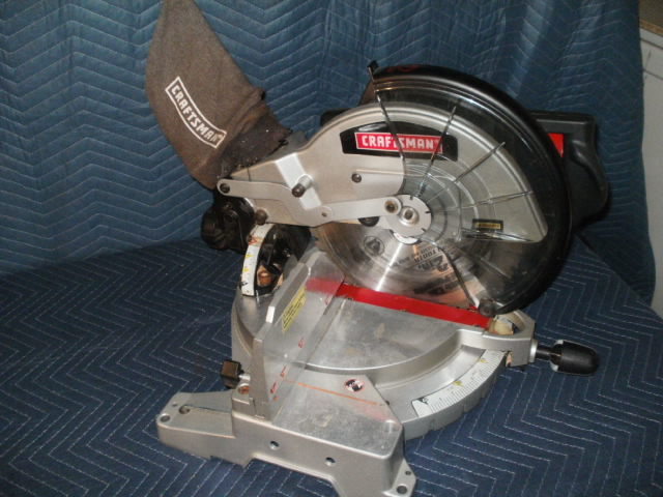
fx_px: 690
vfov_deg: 39.7
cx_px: 332
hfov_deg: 51.4
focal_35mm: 36
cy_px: 248
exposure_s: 1/250
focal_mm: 6.3
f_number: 3.5
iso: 400
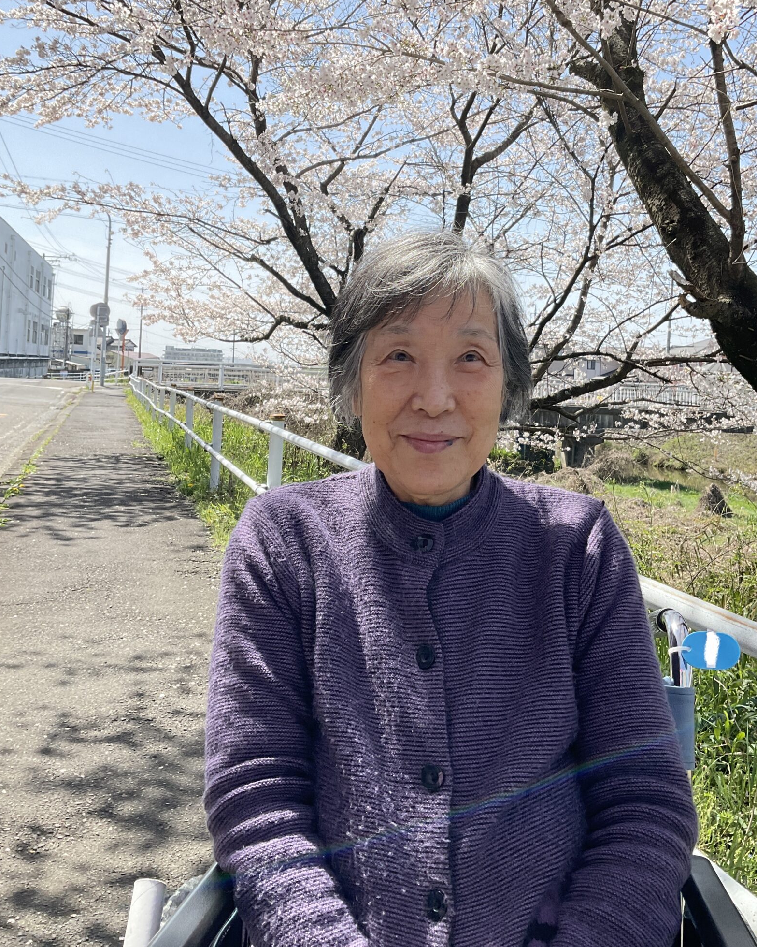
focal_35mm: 37
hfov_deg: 40.1
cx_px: 404
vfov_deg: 48.5
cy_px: 343
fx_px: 1036
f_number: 1.8
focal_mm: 3
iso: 16
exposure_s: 1/1221
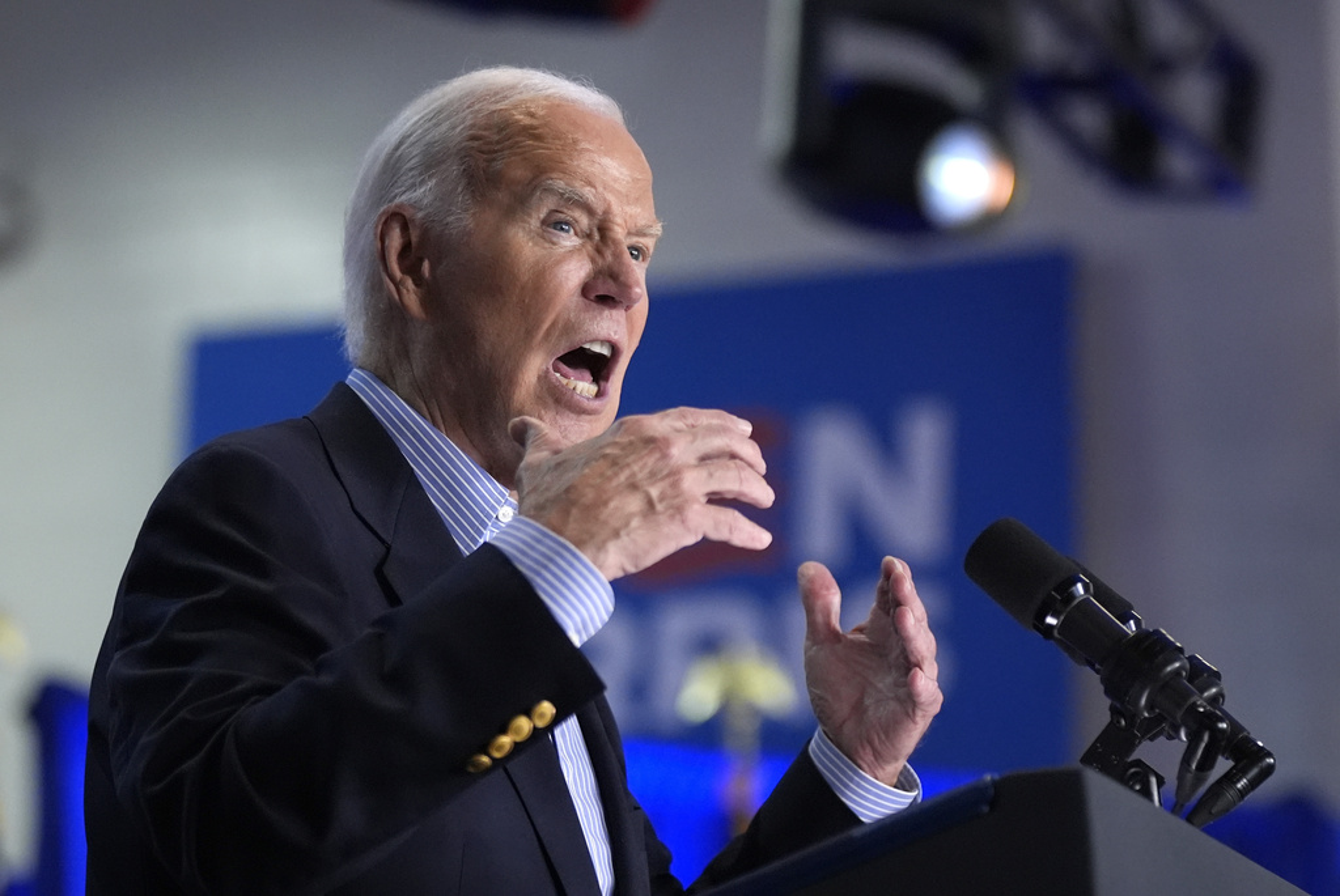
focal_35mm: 153
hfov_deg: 13.4
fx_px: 5701
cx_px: 670
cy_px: 448
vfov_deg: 9.0
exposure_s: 1/1000
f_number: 2.8
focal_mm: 102
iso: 3200
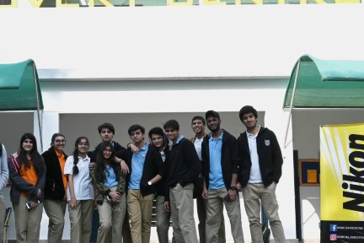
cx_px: 87
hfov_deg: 35.4
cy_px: 144
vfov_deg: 24.6
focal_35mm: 55
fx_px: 556
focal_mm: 22
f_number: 7.1
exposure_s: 1/400
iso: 100
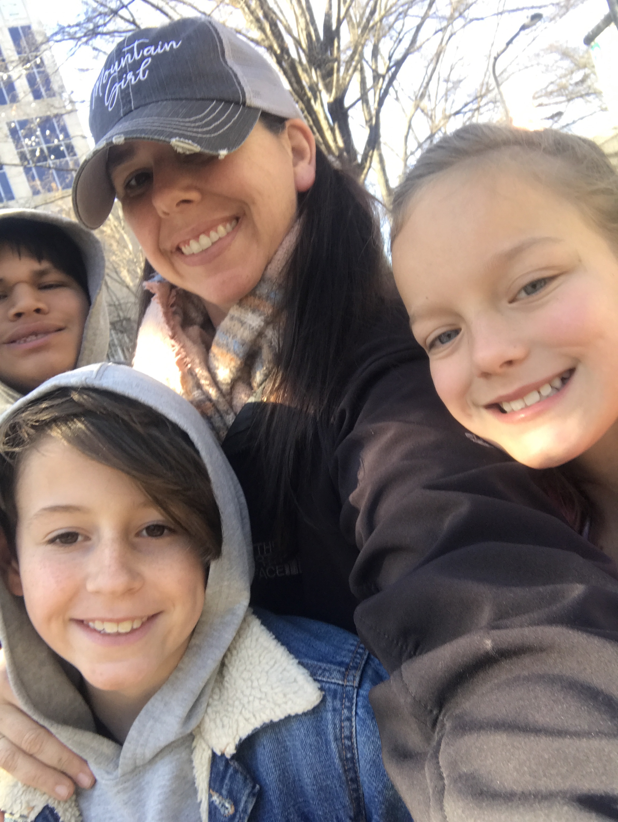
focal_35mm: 32
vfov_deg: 56.8
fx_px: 761
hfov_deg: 44.2
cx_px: 309
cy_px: 411
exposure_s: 1/120
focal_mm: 2.87
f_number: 2.2
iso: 32
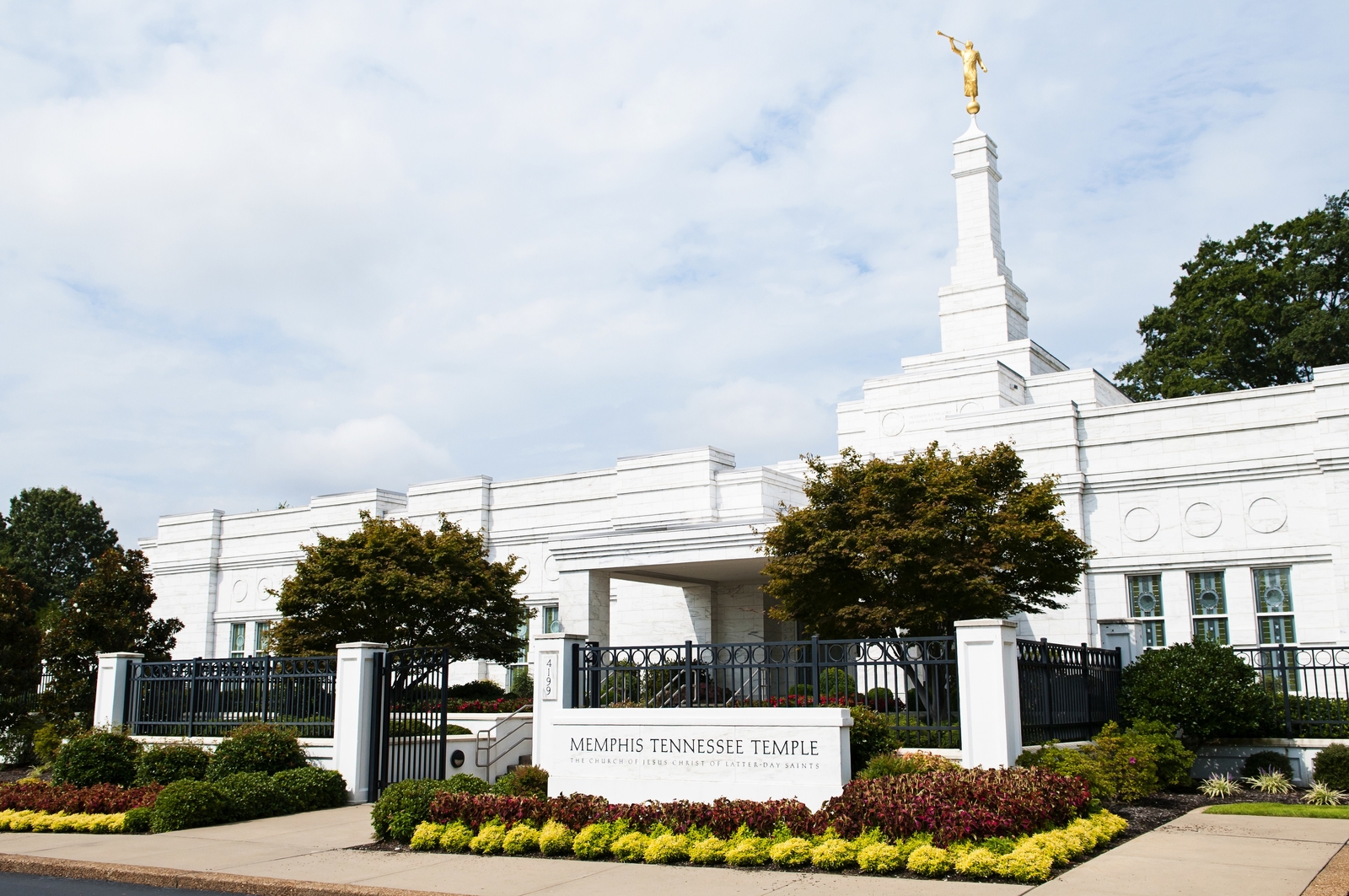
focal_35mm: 33
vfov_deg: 39.9
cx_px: 674
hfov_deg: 57.3
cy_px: 448
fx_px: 1235
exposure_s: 1/1000
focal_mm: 22
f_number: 8
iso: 200
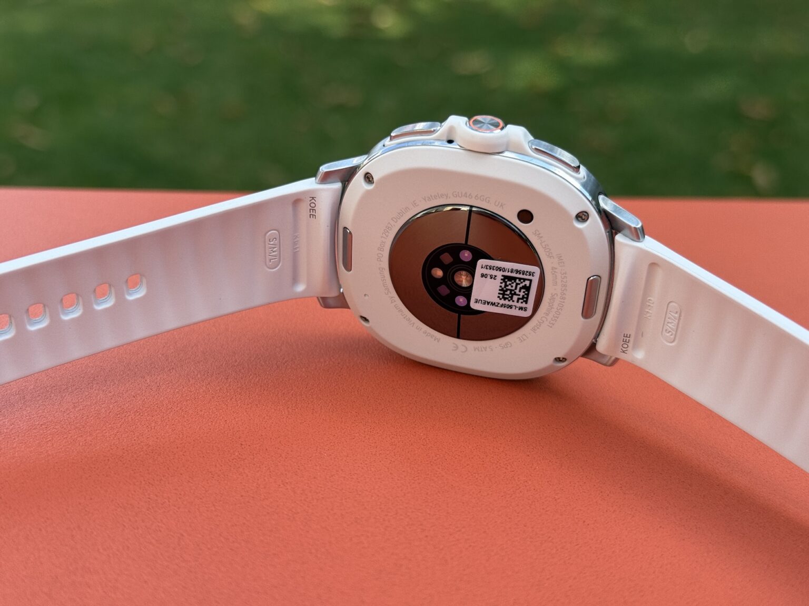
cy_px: 303
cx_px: 404
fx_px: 1122
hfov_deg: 39.7
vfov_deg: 30.3
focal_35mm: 48
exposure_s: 1/1353
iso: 64
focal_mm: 6.76
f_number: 1.78
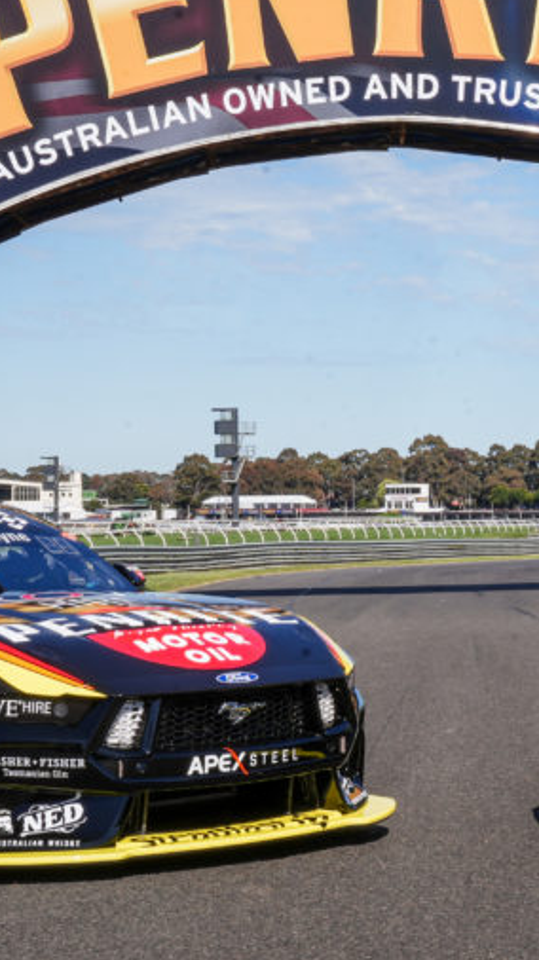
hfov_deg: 13.1
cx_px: 448
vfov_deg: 23.2
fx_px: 2341
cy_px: 433
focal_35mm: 92
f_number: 22
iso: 100
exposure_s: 1/40
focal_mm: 37
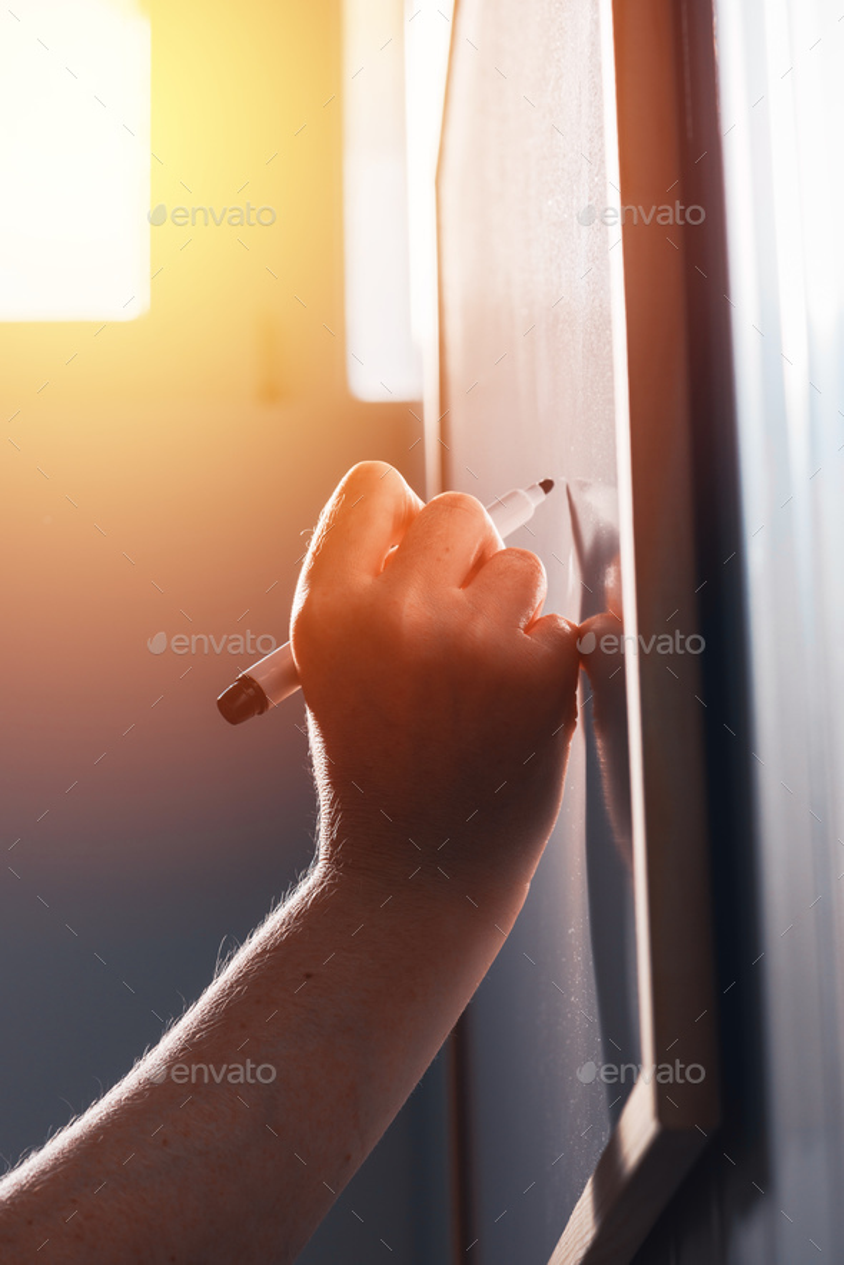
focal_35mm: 105
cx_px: 422
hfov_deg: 13.1
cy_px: 632
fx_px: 3689
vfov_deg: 19.5
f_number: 11
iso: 125
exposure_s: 1/125
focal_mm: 105
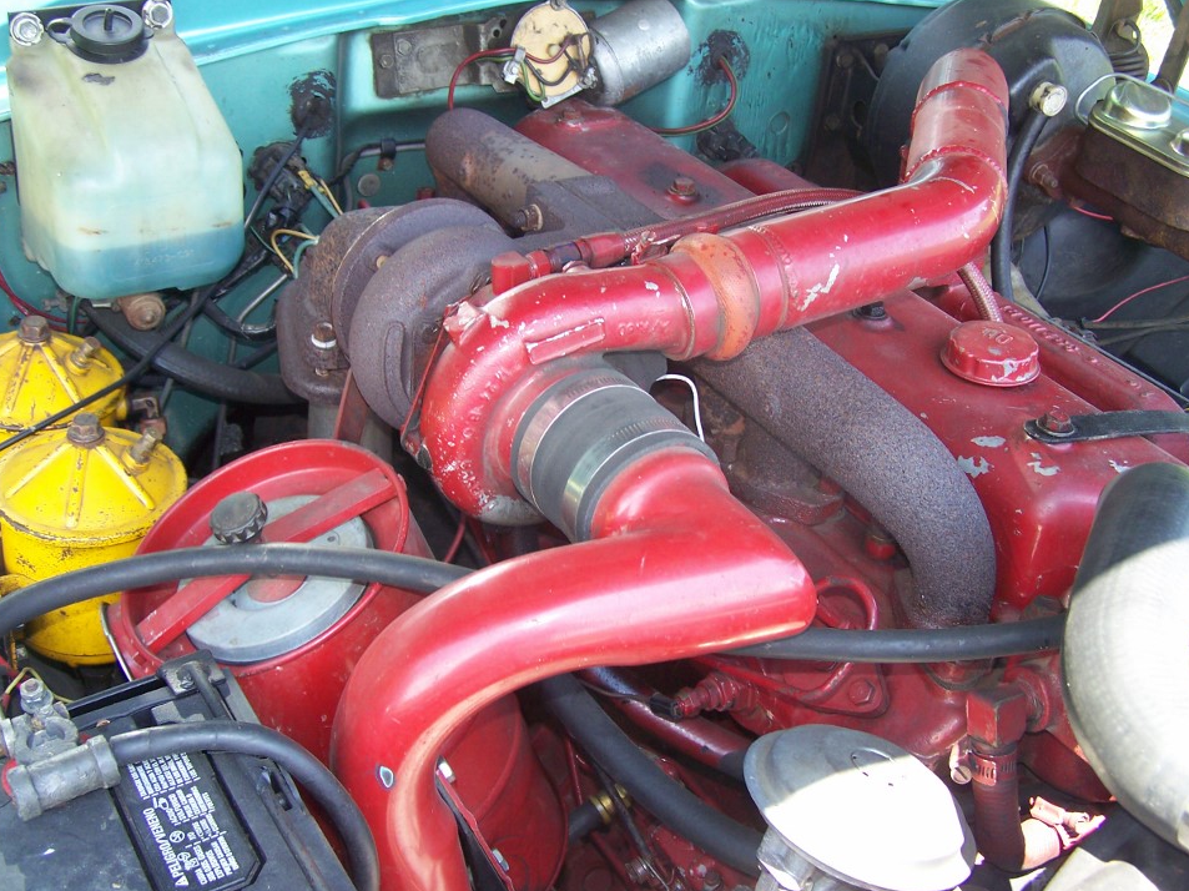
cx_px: 565
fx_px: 1476
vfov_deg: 33.6
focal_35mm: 43
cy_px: 436
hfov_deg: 43.9
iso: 80
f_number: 2.8
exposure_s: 1/60
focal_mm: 6.7
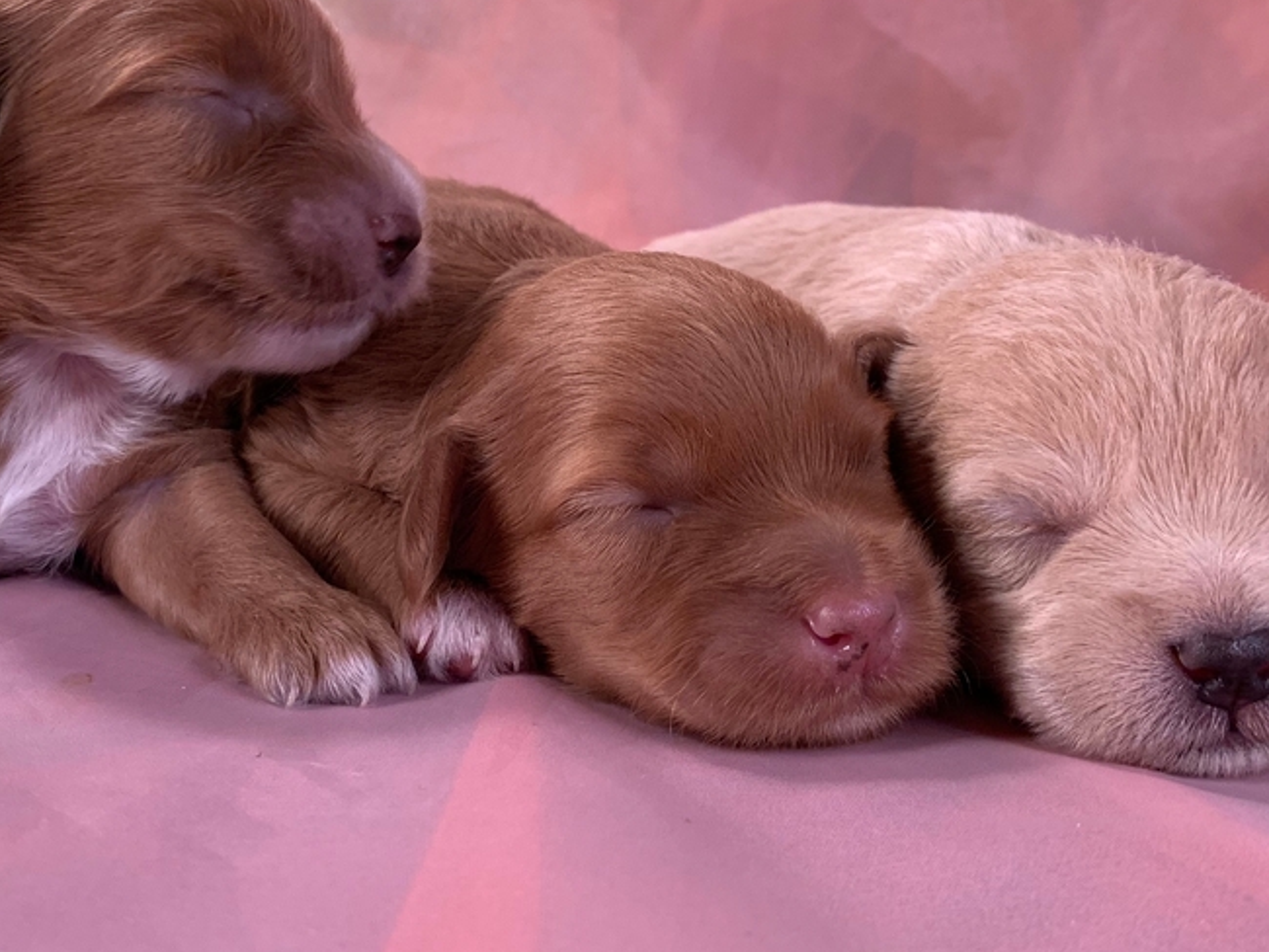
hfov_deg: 39.6
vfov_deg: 30.1
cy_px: 341
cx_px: 570
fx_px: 1760
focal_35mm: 48
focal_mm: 4.25
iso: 80
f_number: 1.8
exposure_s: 1/120
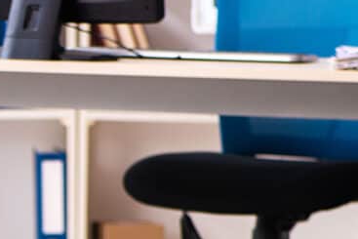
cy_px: 180
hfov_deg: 4.6
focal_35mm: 439
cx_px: -351
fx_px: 4367
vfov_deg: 3.1
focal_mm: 105
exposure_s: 1/100
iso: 125
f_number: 5
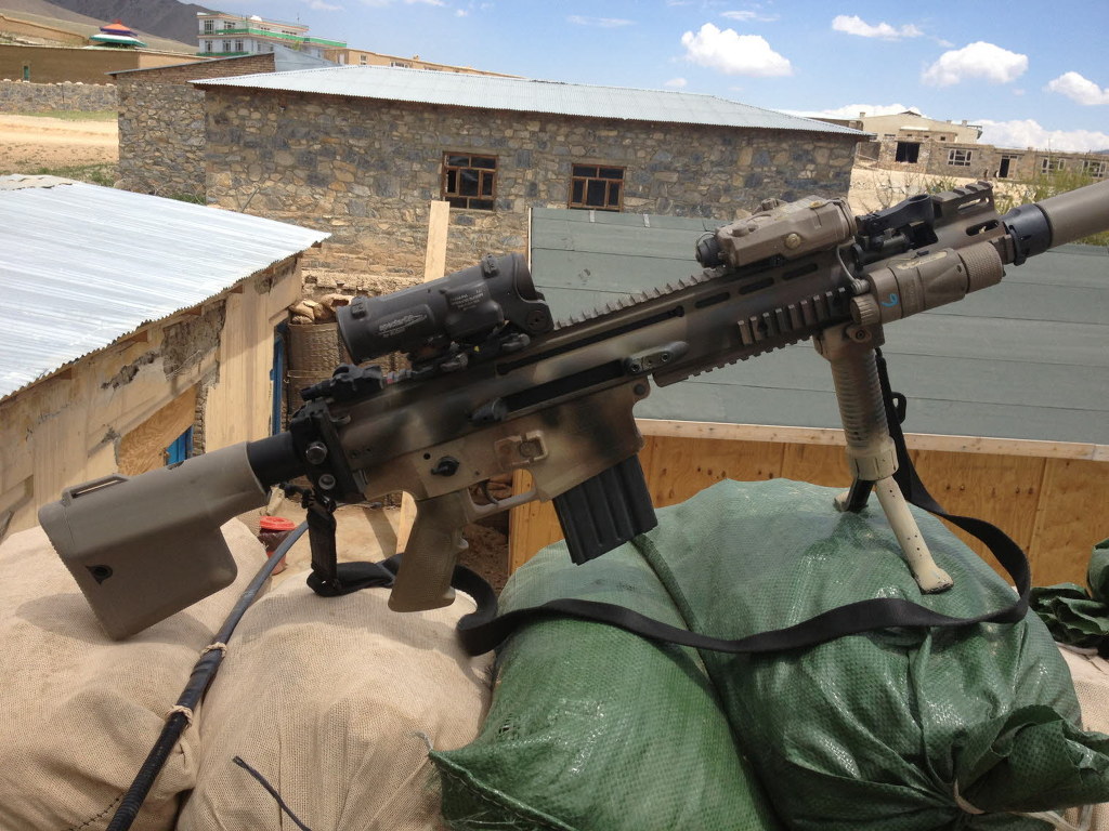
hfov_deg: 52.6
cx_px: 554
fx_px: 1121
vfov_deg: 40.7
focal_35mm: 35
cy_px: 416
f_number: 2.4
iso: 50
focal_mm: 4.28
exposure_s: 1/1534
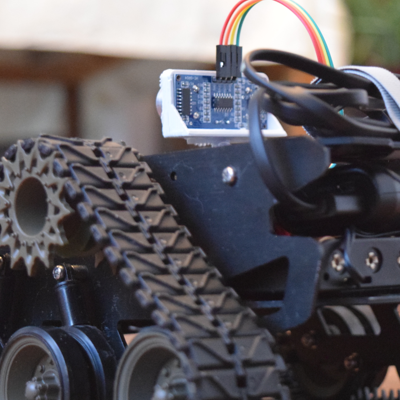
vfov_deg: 14.9
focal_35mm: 117
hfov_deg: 14.8
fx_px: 1530
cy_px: 221
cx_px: 300
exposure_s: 1/60
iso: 5000
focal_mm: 42
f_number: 5
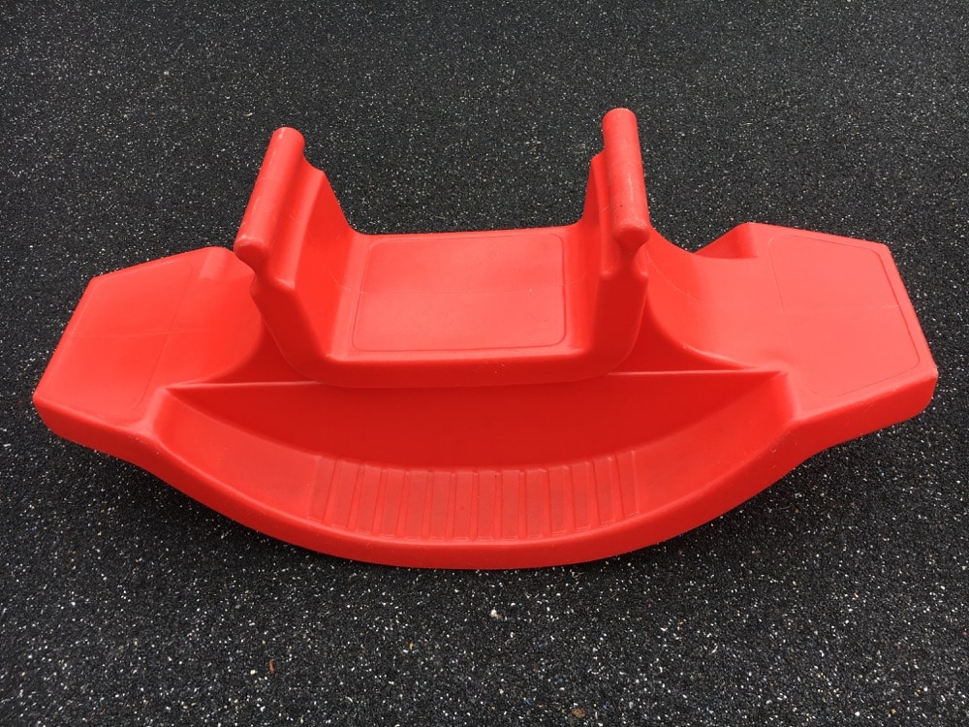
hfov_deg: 61.7
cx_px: 484
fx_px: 812
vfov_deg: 48.2
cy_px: 364
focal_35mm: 29
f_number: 2.2
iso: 25
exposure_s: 1/275
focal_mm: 4.15
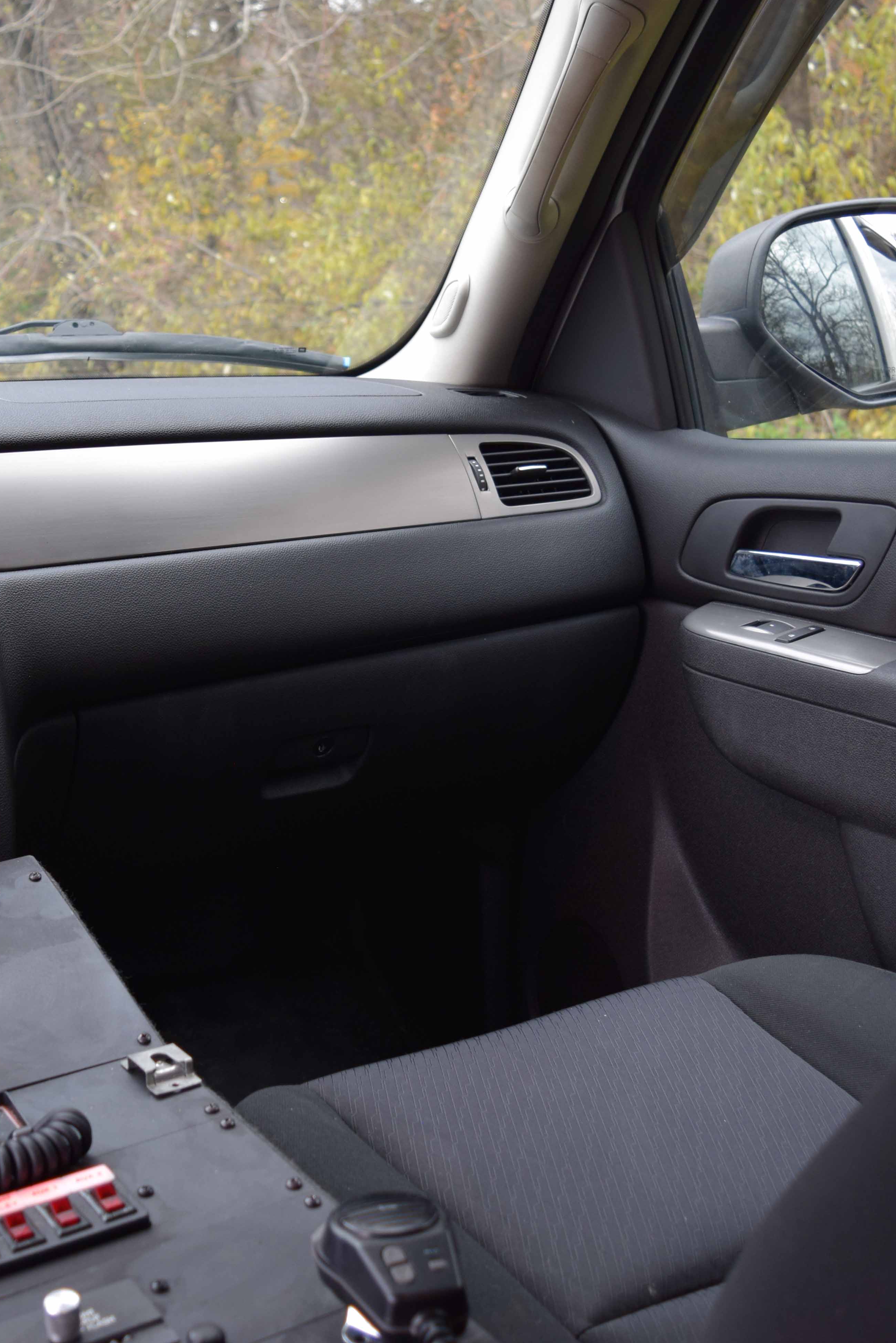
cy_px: 668
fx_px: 1717
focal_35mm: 46
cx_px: 256
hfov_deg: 28.9
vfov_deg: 42.7
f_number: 4
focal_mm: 20
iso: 400
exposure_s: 1/60
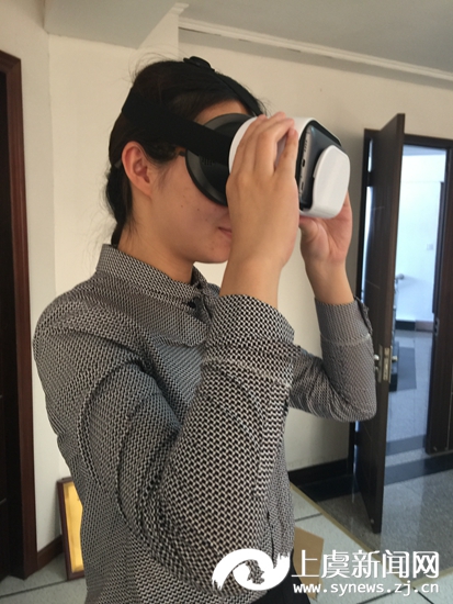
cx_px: 226
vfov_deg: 61.6
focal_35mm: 29
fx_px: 506
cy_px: 302
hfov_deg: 48.3
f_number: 2.2
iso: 64
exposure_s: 1/17
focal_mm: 4.15
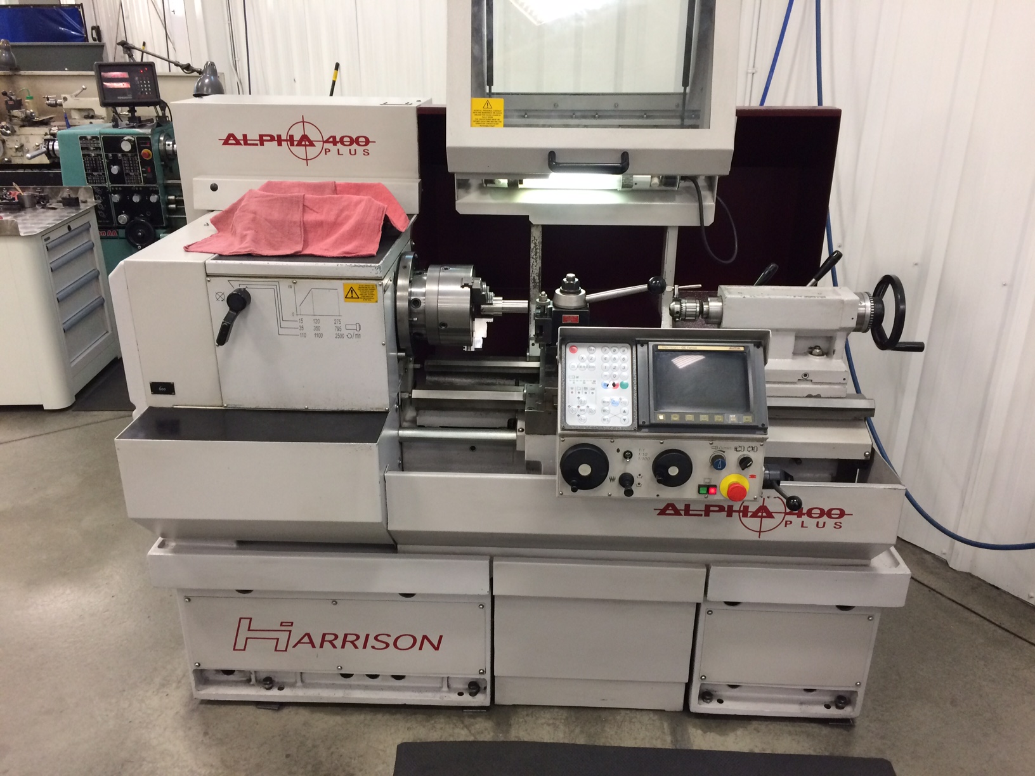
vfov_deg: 48.2
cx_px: 518
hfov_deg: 61.7
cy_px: 388
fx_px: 867
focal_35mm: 29
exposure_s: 1/30
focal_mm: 4.15
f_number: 2.2
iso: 64
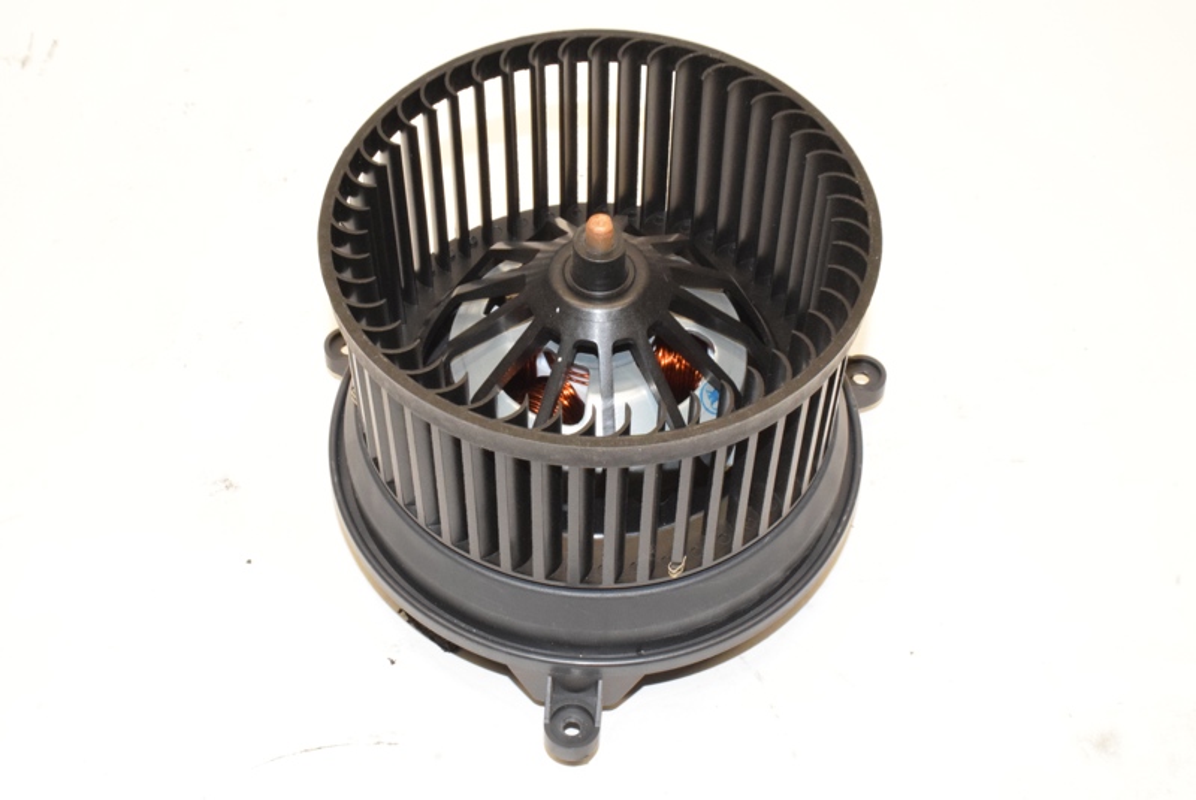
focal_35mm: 54
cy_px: 400
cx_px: 598
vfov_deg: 25.1
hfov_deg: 36.8
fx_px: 1796
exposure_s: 1/60
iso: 3200
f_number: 32
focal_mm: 36
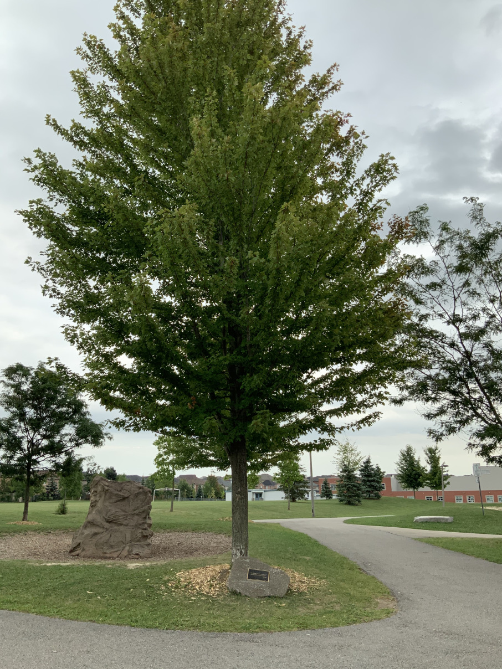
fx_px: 561
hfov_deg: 48.2
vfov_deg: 61.7
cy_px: 334
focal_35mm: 29
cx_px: 251
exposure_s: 1/898
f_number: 1.8
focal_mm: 3
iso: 16
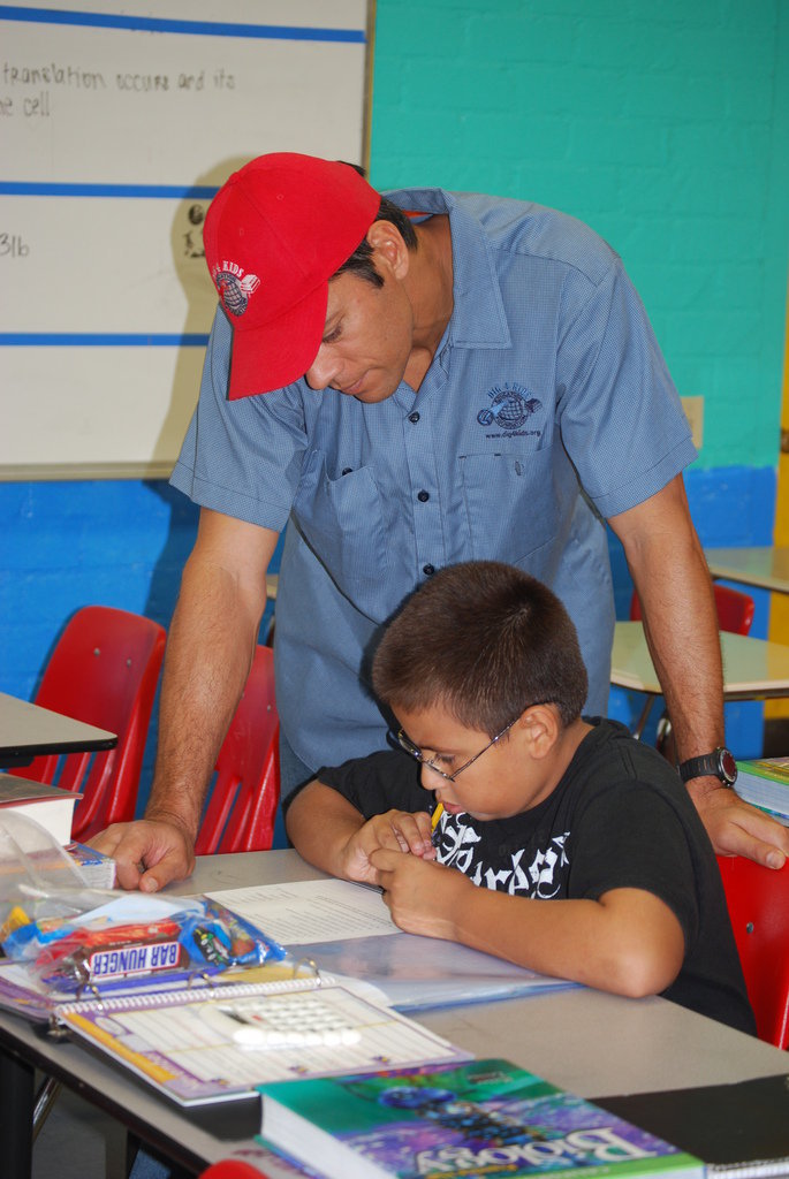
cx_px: 394
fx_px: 2706
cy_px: 590
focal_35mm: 82
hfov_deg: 16.6
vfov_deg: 24.6
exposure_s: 1/60
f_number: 4
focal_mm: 55
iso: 220
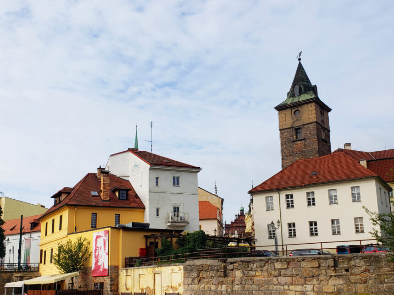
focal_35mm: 31
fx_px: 353
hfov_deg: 58.4
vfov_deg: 45.2
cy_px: 173
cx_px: 202
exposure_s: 1/1369
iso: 50
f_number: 2.4
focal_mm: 4.3
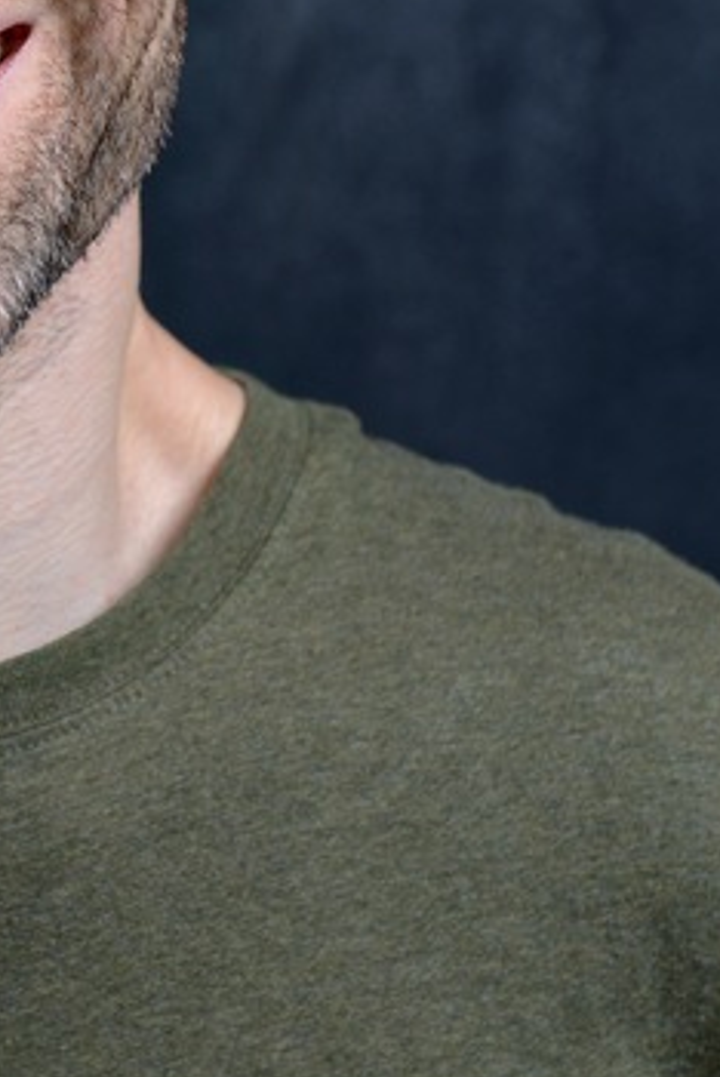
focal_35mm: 176
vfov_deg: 11.6
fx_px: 5269
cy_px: 91
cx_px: -158
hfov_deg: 7.7
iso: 100
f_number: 6.3
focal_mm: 66
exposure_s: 1/60
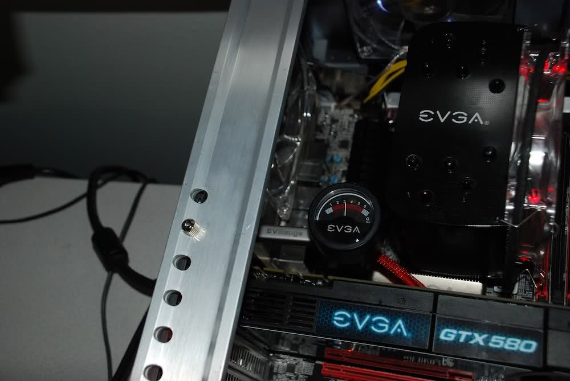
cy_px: 190
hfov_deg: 42.3
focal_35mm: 46
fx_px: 737
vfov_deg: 29.0
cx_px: 285
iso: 200
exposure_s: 1/125
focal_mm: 31
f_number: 5
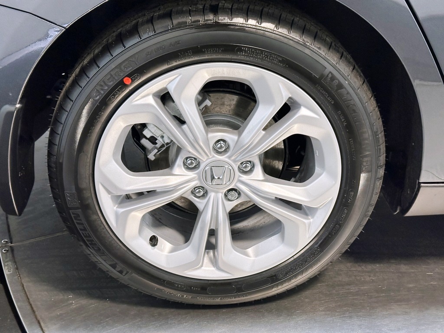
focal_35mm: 48
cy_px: 166
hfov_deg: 39.7
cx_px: 222
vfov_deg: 30.3
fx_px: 616
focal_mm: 6.86
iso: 400
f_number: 1.78
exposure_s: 1/40
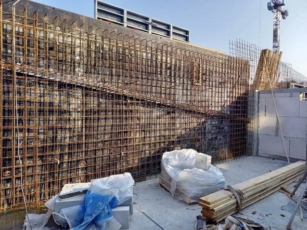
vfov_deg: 54.9
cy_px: 115
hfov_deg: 69.4
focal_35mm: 25
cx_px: 154
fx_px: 222
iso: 50
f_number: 2
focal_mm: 4.6
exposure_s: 1/284
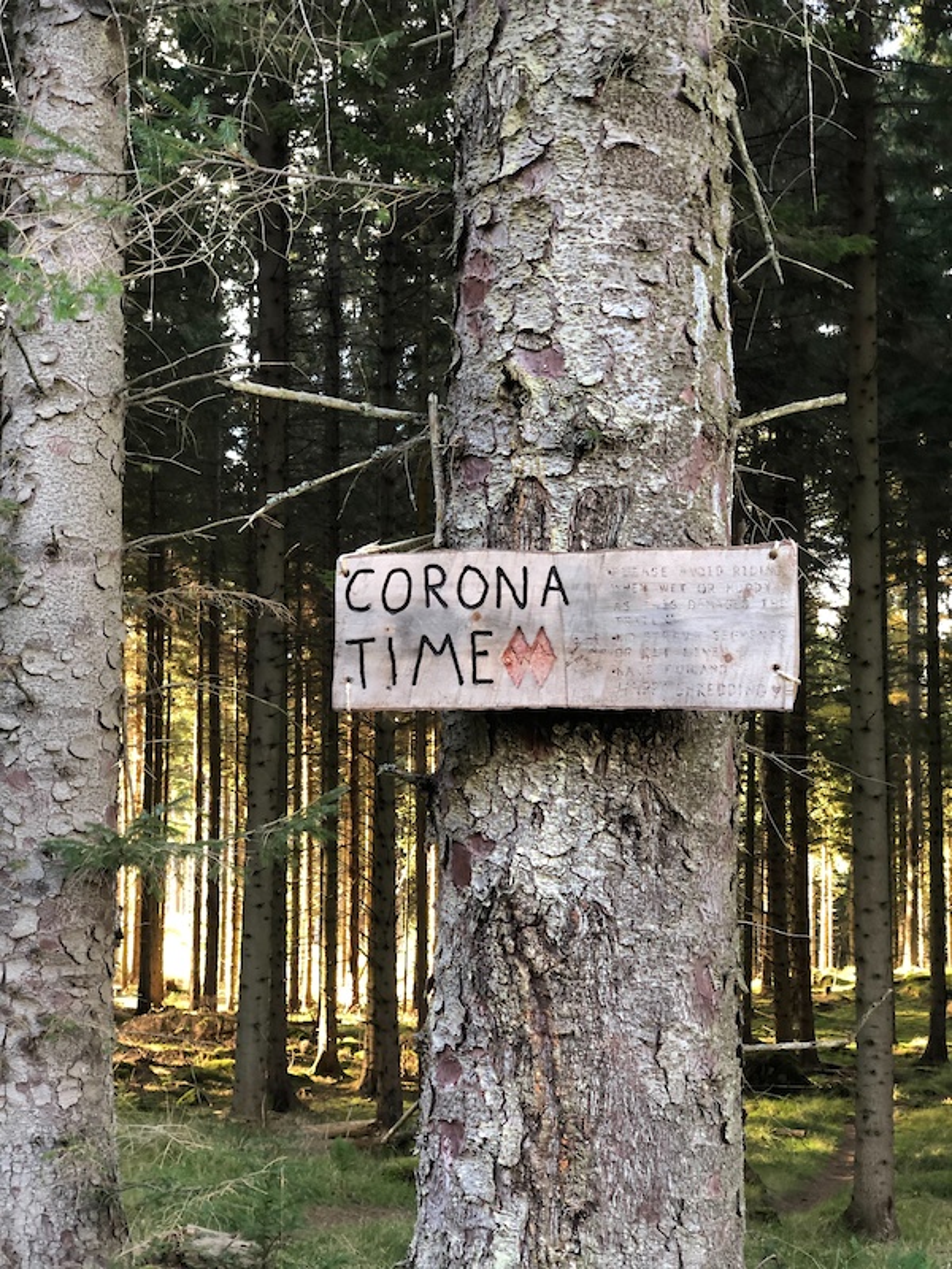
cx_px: 476
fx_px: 1907
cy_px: 634
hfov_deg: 28.0
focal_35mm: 52
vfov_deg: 36.8
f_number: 2.4
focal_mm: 6
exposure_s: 1/40
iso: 80
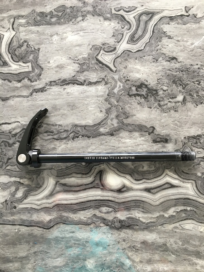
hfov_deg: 48.2
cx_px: 102
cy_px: 136
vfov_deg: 61.7
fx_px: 228
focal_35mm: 29
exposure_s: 1/33
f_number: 2.2
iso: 80
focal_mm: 4.15
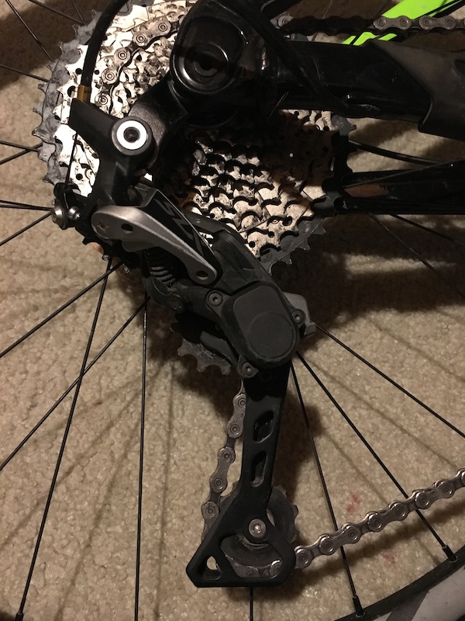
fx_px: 519
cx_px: 232
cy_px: 310
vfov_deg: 61.7
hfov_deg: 48.2
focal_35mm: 29
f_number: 2.2
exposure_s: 1/15
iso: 640
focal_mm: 4.15
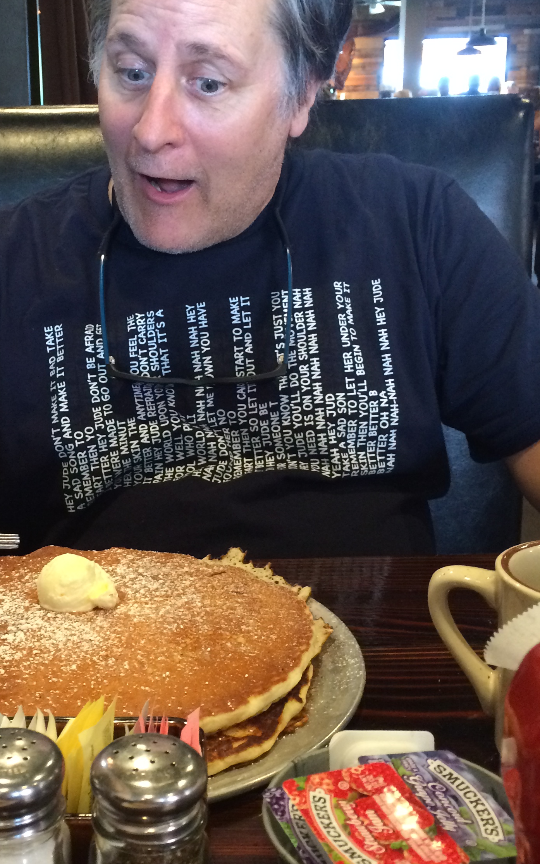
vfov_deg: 44.4
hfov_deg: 28.1
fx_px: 1059
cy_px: 432
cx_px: 128
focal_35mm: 45
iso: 250
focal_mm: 4.15
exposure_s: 1/30
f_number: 2.2
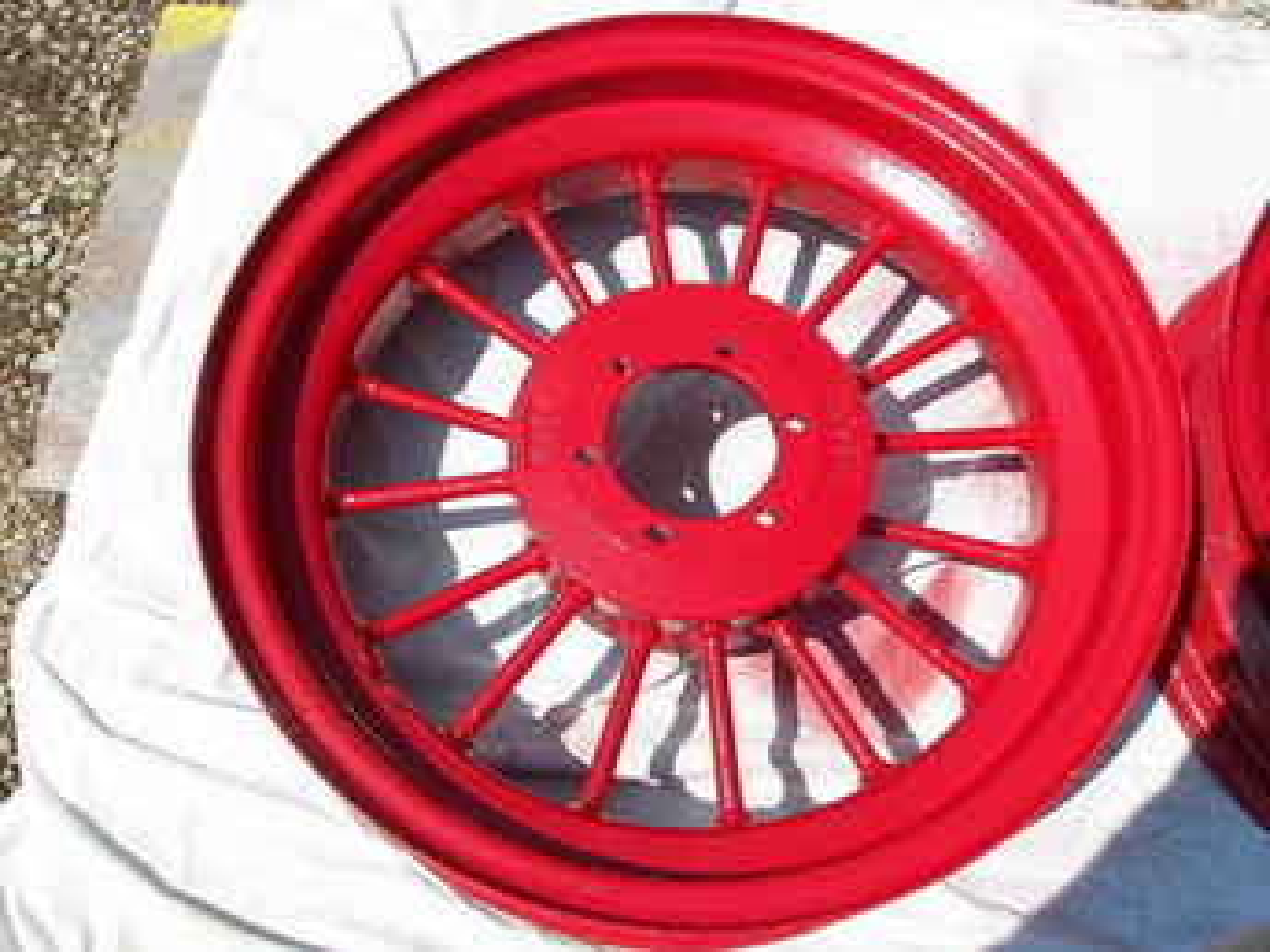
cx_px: 635
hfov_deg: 51.4
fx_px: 1321
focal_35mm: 36
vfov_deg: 39.7
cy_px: 476
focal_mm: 6
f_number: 4
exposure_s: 1/640
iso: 50
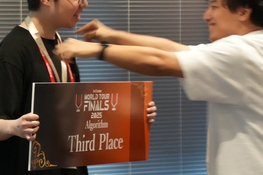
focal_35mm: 243
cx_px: 28
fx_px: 1774
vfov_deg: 5.6
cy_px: 83
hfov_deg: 8.4
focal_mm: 118
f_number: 14
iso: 12800
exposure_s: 1/30
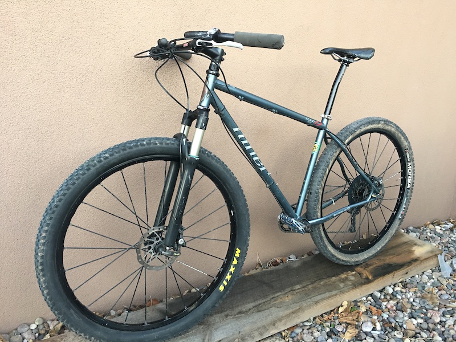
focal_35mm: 29
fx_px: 382
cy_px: 171
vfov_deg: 48.2
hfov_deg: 61.7
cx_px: 228
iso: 50
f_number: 2.2
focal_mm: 4.15
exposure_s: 1/15
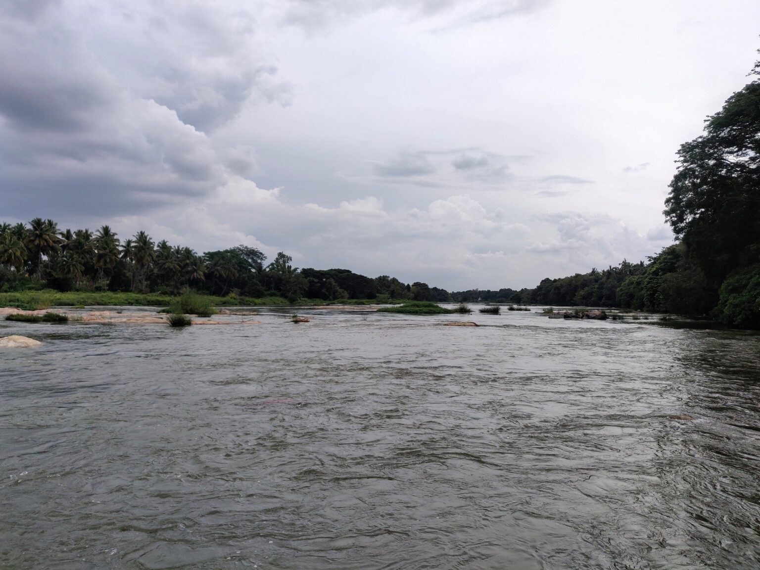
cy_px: 285
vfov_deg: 54.9
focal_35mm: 25
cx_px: 380
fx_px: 549
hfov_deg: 69.4
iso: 100
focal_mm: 4.25
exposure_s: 1/2600
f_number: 1.7
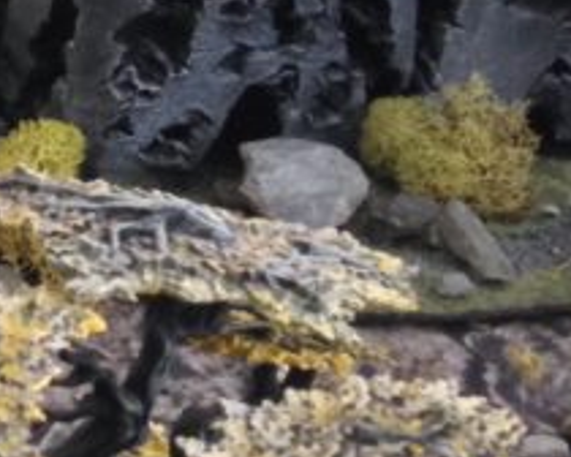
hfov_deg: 10.9
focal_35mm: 157
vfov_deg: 9.6
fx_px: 2653
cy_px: -209
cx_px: -666
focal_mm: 4.12
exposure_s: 1/20
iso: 125
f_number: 2.4
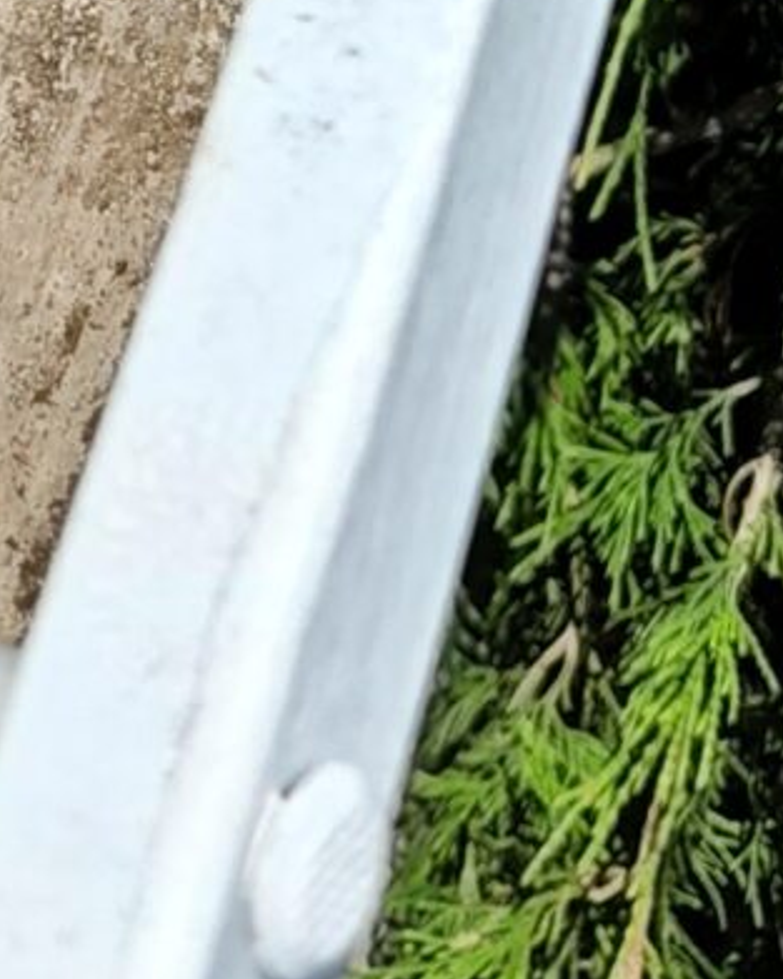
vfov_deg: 11.0
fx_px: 4257
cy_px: -1400
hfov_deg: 10.5
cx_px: 153
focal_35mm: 147
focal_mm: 5.4
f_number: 1.8
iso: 20
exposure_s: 1/1761
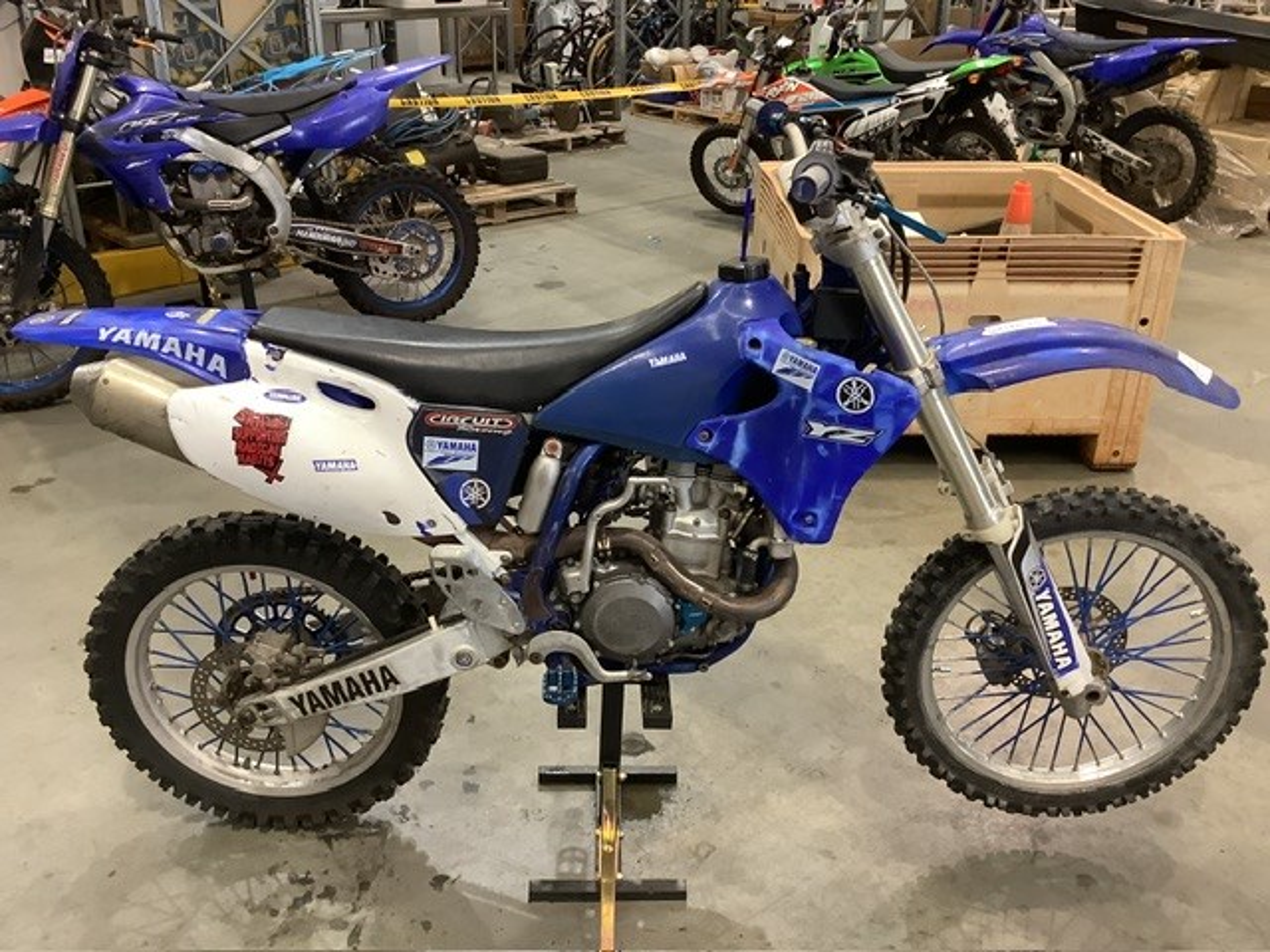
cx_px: 635
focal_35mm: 31
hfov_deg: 58.4
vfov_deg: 45.4
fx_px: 1137
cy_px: 476
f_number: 2.4
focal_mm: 3.3
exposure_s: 1/33
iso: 250
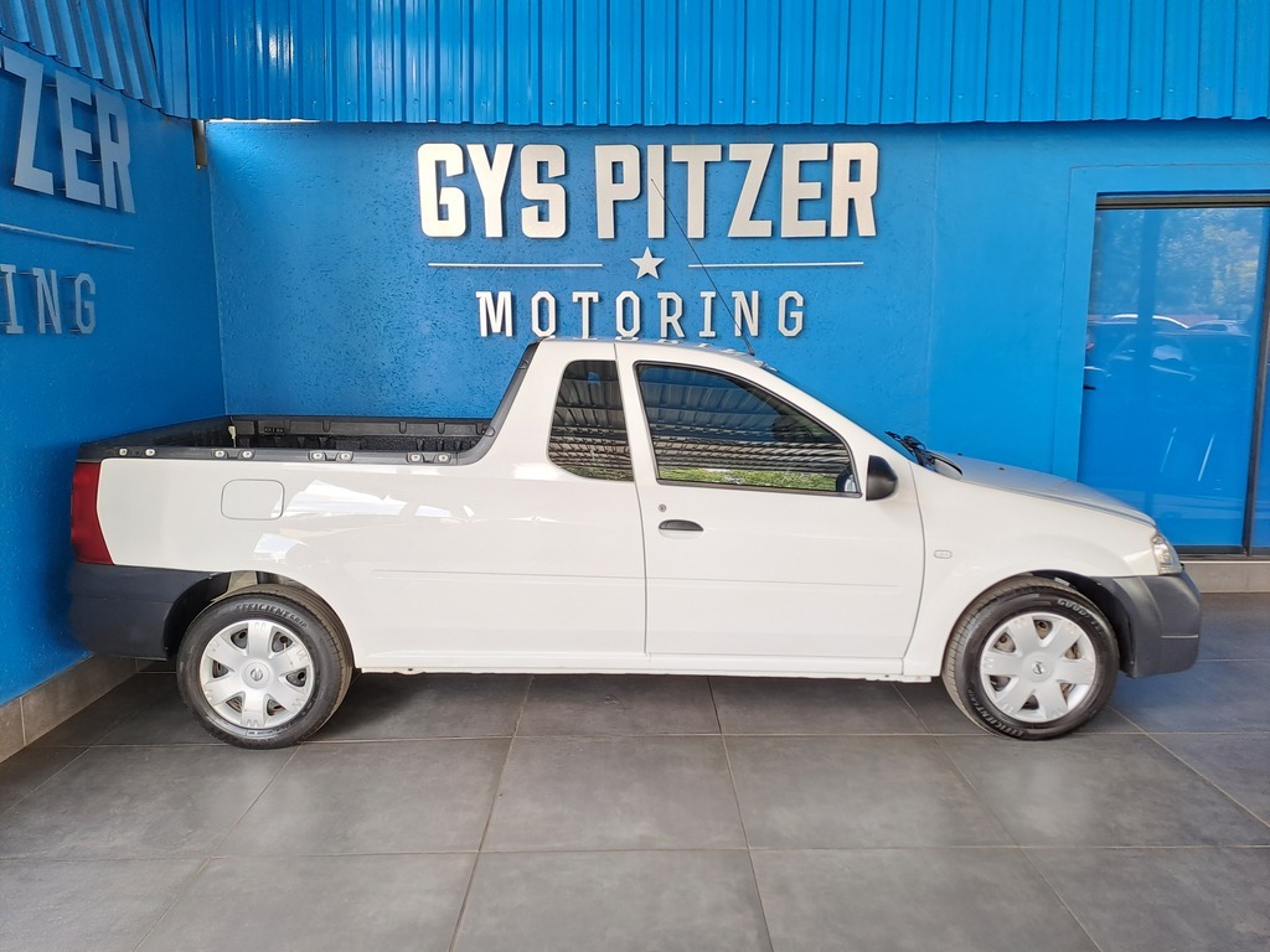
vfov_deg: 54.9
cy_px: 476
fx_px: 917
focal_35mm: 25
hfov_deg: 69.4
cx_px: 635
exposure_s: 1/50
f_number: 1.8
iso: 40
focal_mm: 4.65
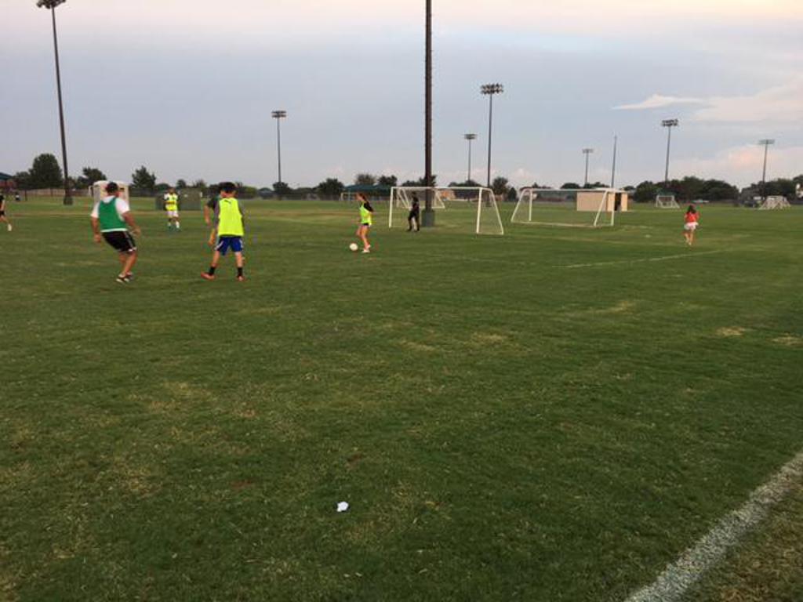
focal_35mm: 29
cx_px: 402
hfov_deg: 61.7
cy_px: 301
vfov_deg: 48.2
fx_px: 673
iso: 32
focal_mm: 4.15
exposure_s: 1/60
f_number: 2.2
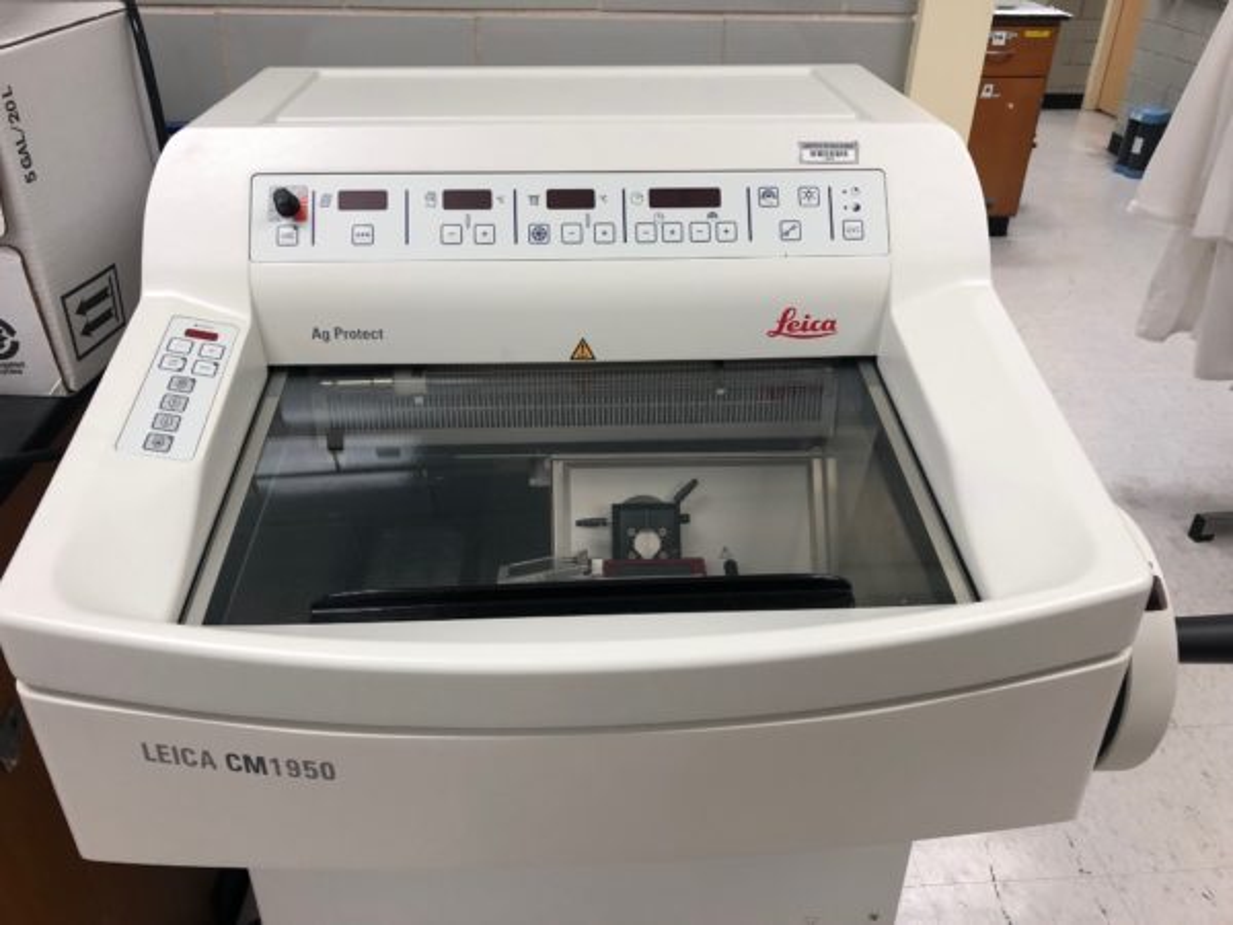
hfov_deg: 63.4
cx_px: 616
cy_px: 462
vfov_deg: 49.7
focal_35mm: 28
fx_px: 997
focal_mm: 4
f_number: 1.8
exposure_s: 1/30
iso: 25
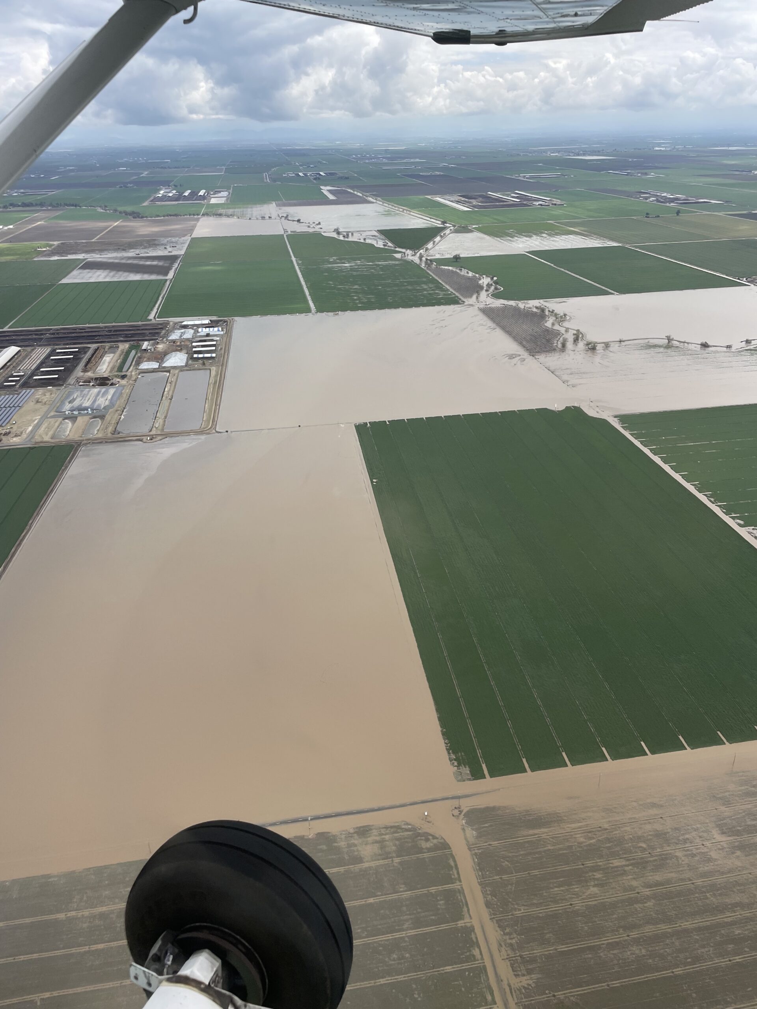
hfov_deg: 53.1
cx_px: 378
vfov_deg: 67.3
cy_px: 504
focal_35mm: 26
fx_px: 758
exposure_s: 1/1795
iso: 32
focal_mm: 4.2
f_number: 1.6
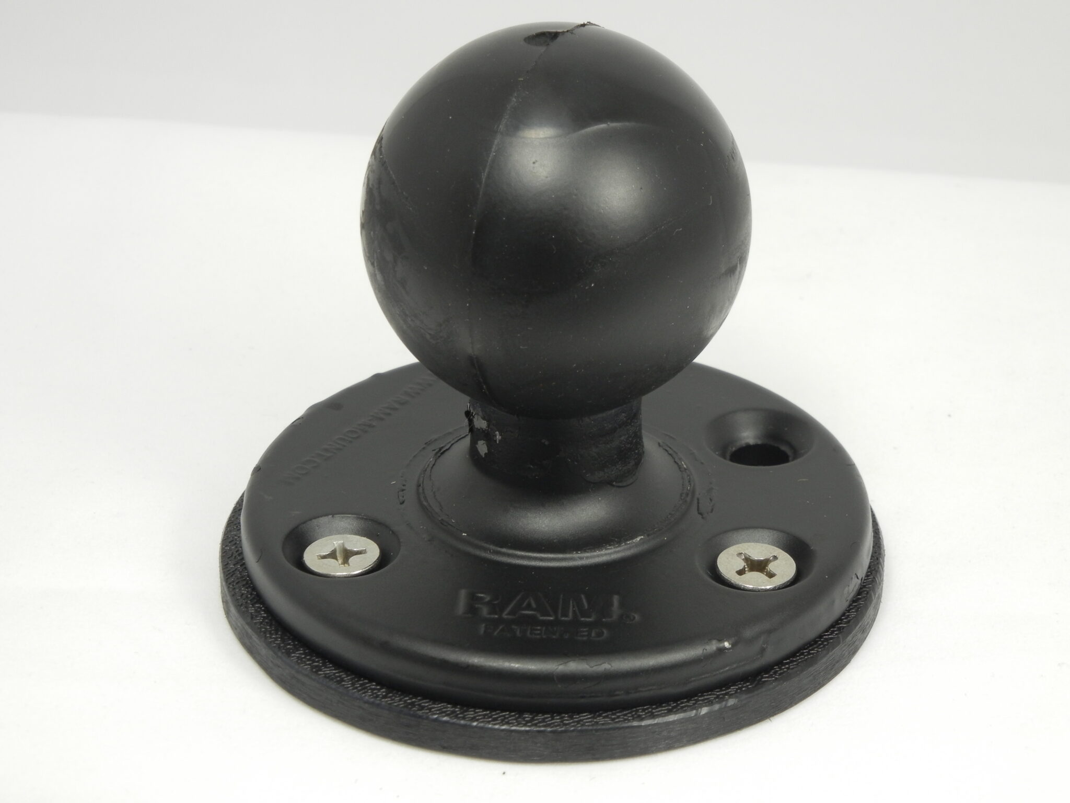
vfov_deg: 12.8
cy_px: 402
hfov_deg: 17.0
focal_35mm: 116
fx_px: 3586
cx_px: 535
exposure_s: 1/63.6
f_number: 4.6
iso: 160
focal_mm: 20.9
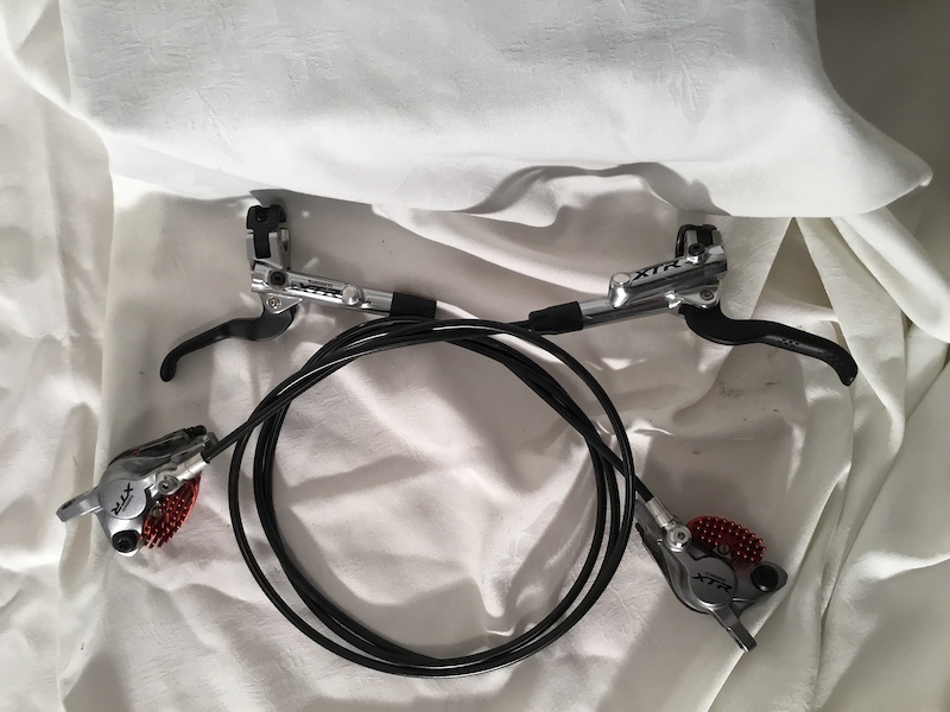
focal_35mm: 31
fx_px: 851
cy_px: 356
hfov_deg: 58.4
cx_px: 475
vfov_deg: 45.4
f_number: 2.4
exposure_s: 1/40
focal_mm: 3.3
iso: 32
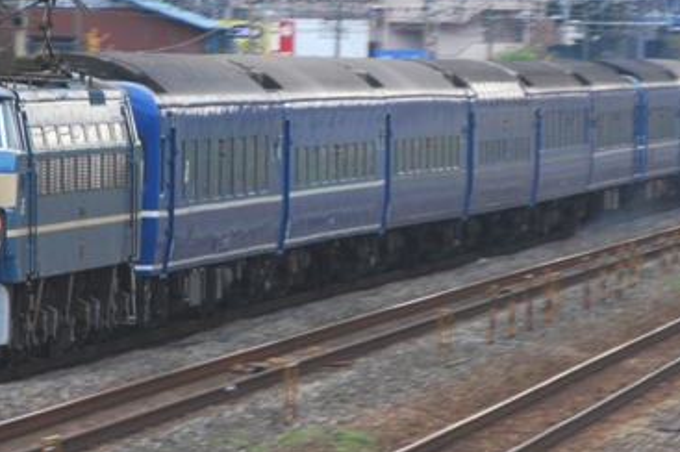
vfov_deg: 3.9
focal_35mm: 353
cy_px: 219
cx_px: 278
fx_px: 6659
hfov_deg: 5.8
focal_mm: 135
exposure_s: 1/30
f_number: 25
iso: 400
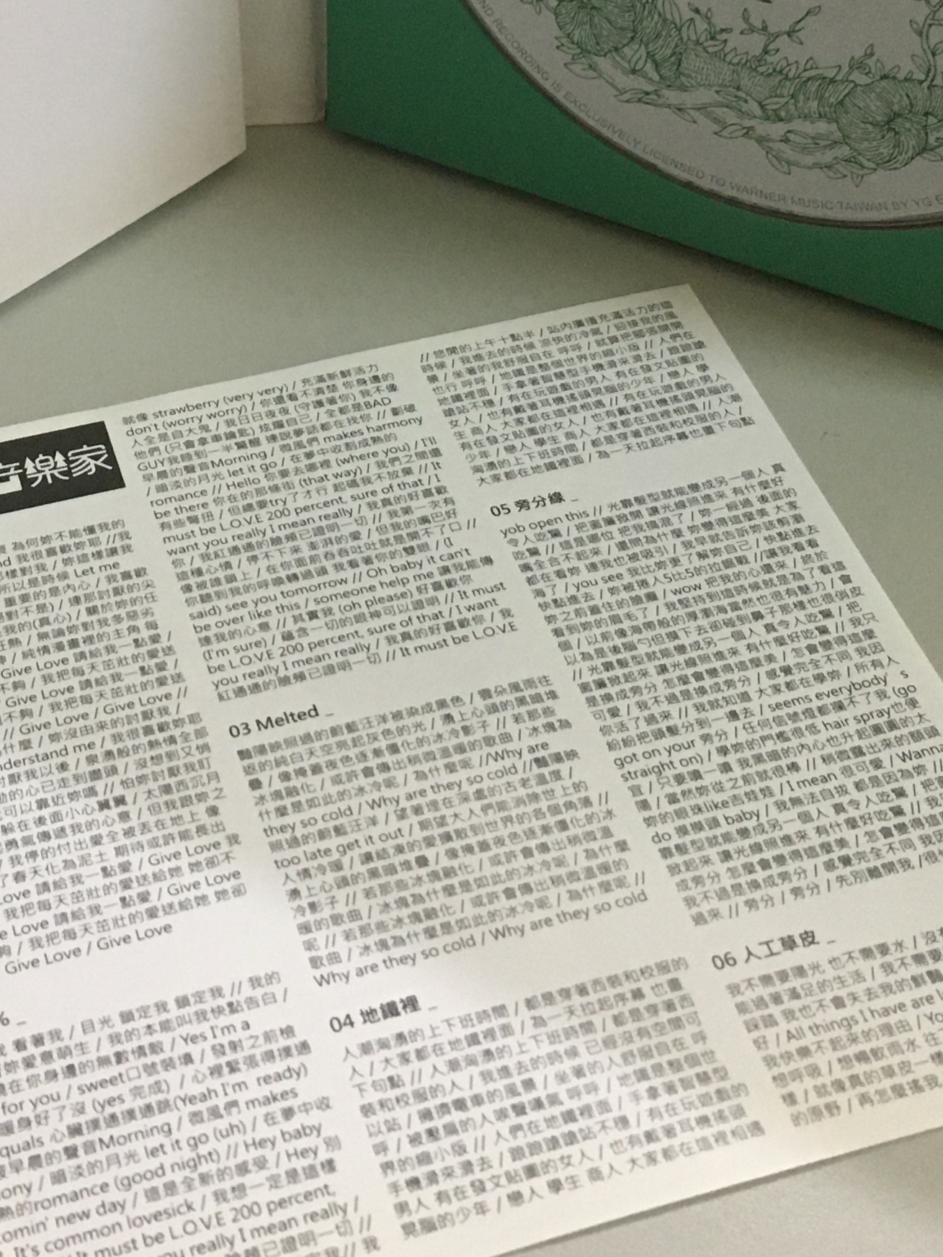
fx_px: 2433
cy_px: 259
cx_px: 292
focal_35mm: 67
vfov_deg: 28.4
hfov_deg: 21.8
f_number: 2.2
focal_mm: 4.15
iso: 200
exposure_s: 1/24
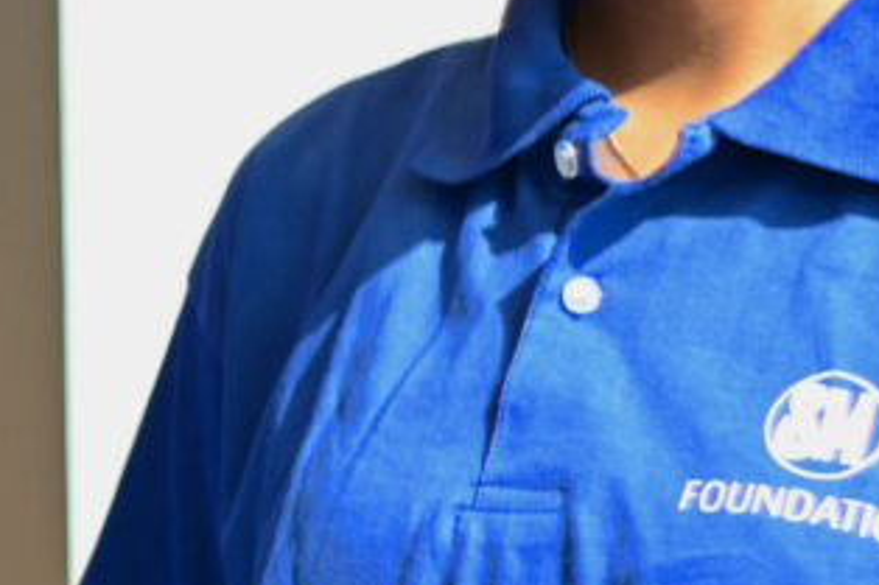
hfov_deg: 6.5
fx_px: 7467
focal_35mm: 306
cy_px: 383
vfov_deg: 4.5
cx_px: -1100
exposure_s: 1/160
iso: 100
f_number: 3.2
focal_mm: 50
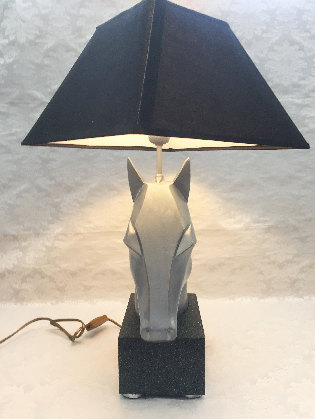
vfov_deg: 61.7
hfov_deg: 48.2
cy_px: 210
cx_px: 158
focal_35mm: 29
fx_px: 352
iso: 80
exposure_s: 1/33
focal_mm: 4.15
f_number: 2.2
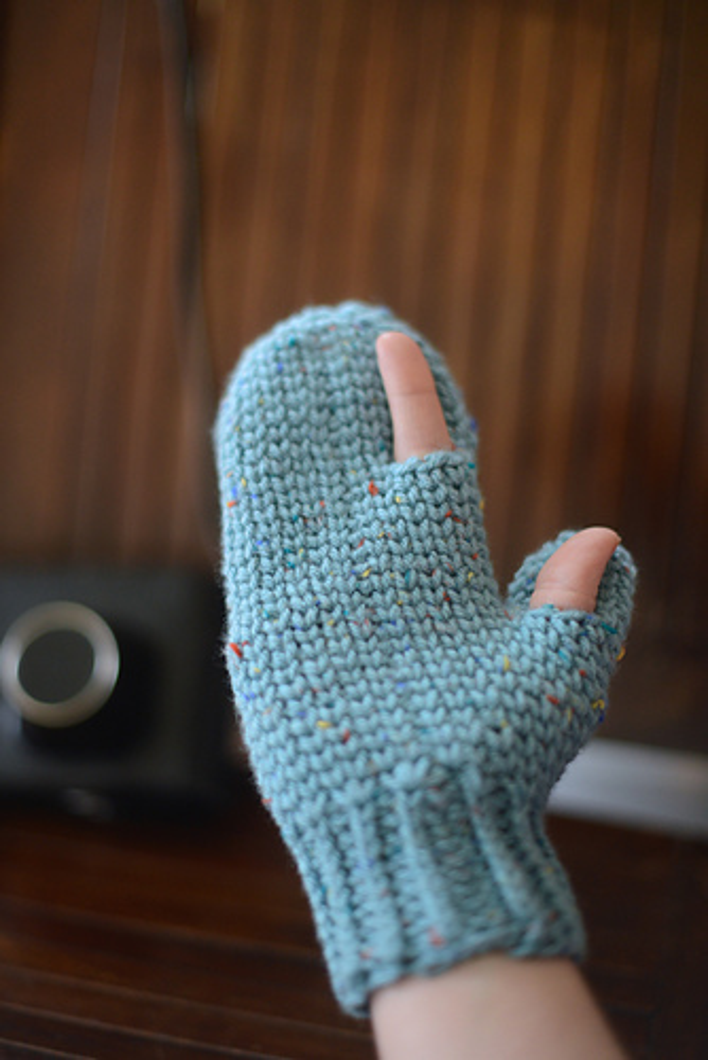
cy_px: 530
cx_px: 354
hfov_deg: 27.0
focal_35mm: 50
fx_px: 1473
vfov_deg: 39.6
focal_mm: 50
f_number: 1.4
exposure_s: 1/160
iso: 1600
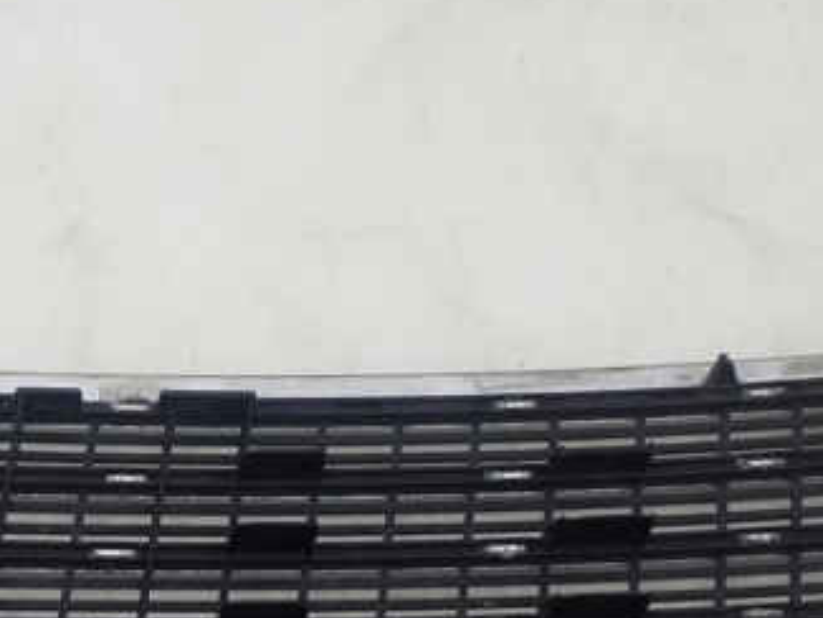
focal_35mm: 85
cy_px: 489
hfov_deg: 22.3
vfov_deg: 17.2
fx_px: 2022
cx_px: 38
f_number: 1.9
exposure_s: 1/50
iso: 100
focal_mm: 3.6
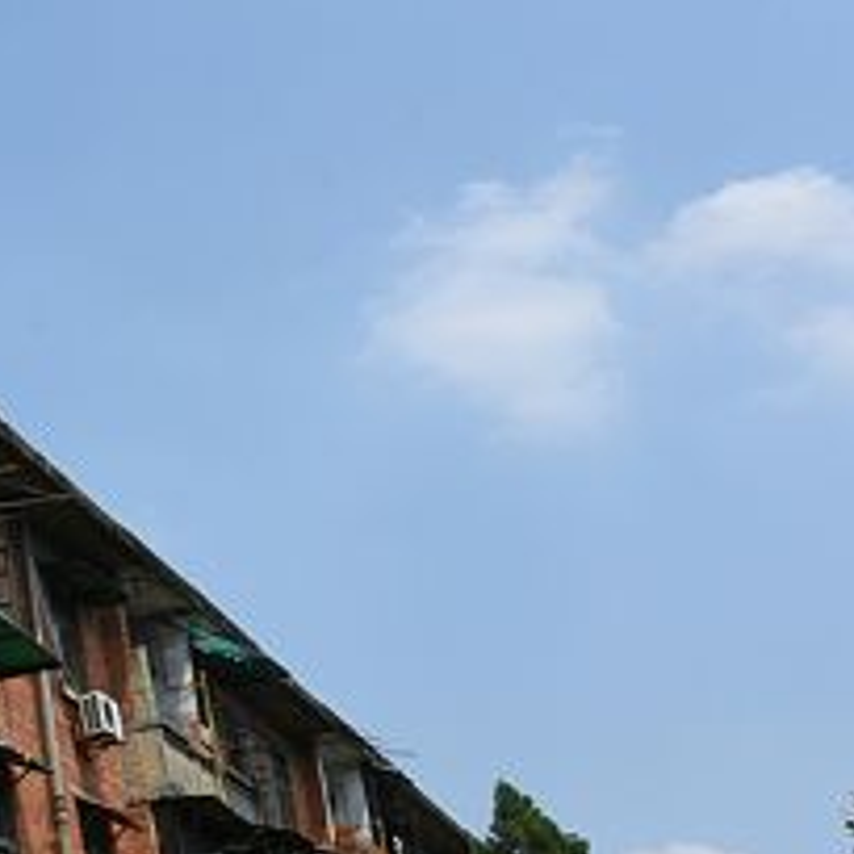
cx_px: -783
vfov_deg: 24.0
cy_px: 760
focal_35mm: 70
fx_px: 1954
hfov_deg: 18.1
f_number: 18
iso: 160
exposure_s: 1/100
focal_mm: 14
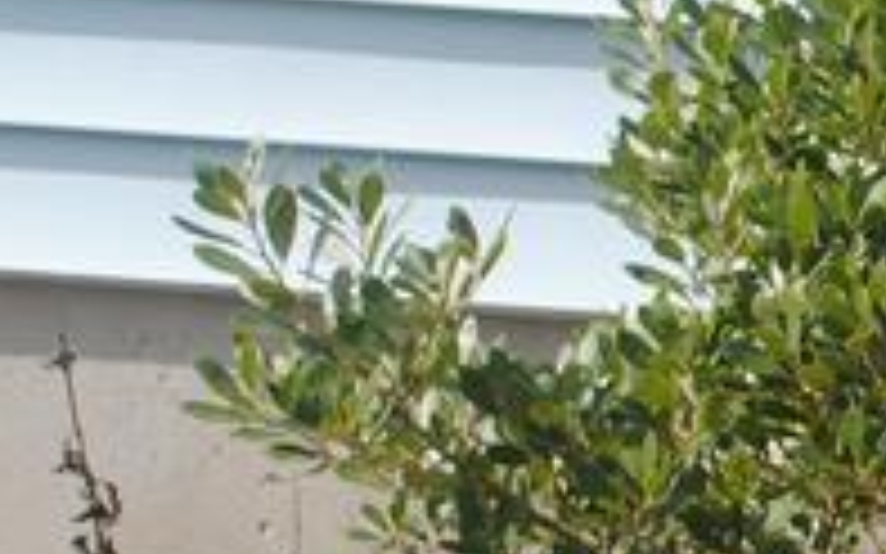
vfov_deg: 6.0
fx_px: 5262
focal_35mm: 218
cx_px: 1723
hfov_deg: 9.1
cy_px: 250
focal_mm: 28
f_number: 7.1
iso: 100
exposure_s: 1/200
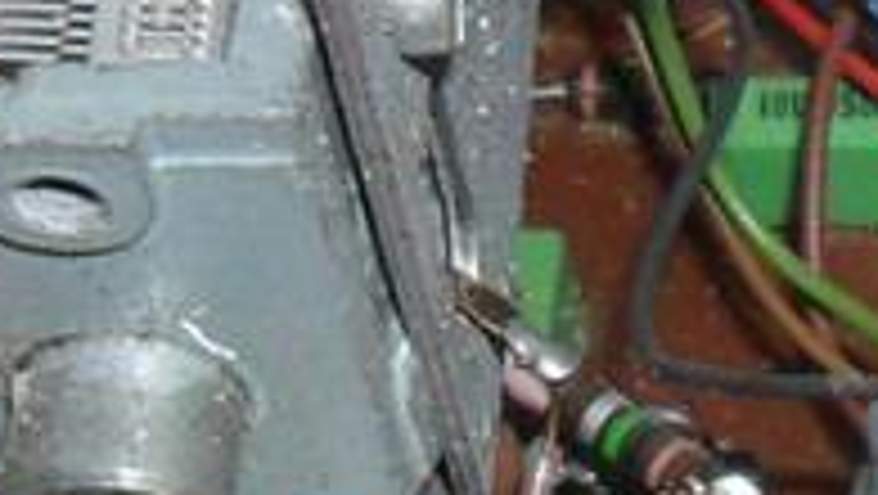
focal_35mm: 161
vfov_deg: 7.5
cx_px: 1758
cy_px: 400
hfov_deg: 11.9
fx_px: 3751
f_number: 8.9
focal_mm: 4.9
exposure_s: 1/45
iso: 100
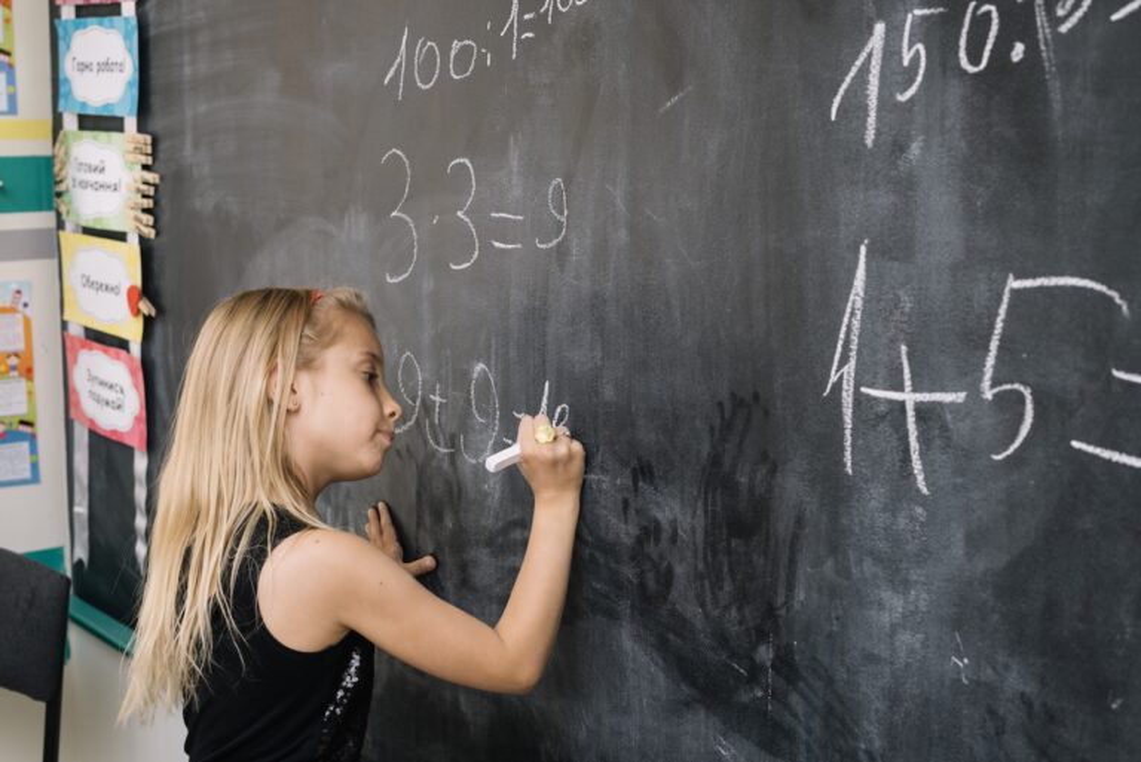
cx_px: 570
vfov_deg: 27.0
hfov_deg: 39.6
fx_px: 1586
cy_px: 381
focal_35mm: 50
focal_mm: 50
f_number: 5
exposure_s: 1/160
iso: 250
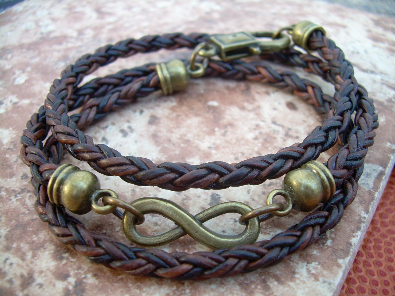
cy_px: 148
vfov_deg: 37.7
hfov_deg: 49.0
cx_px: 198
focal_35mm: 38
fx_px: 434
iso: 50
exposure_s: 1/35.6
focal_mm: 6.3
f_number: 2.8
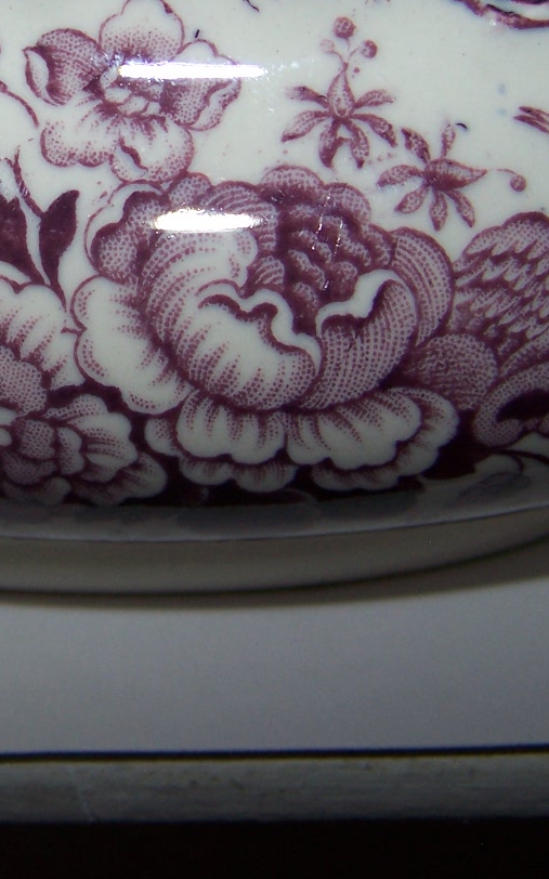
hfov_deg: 16.4
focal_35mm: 77
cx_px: -70
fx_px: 1845
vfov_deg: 26.7
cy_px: 339
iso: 80
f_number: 2.8
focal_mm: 6.3
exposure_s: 1/60
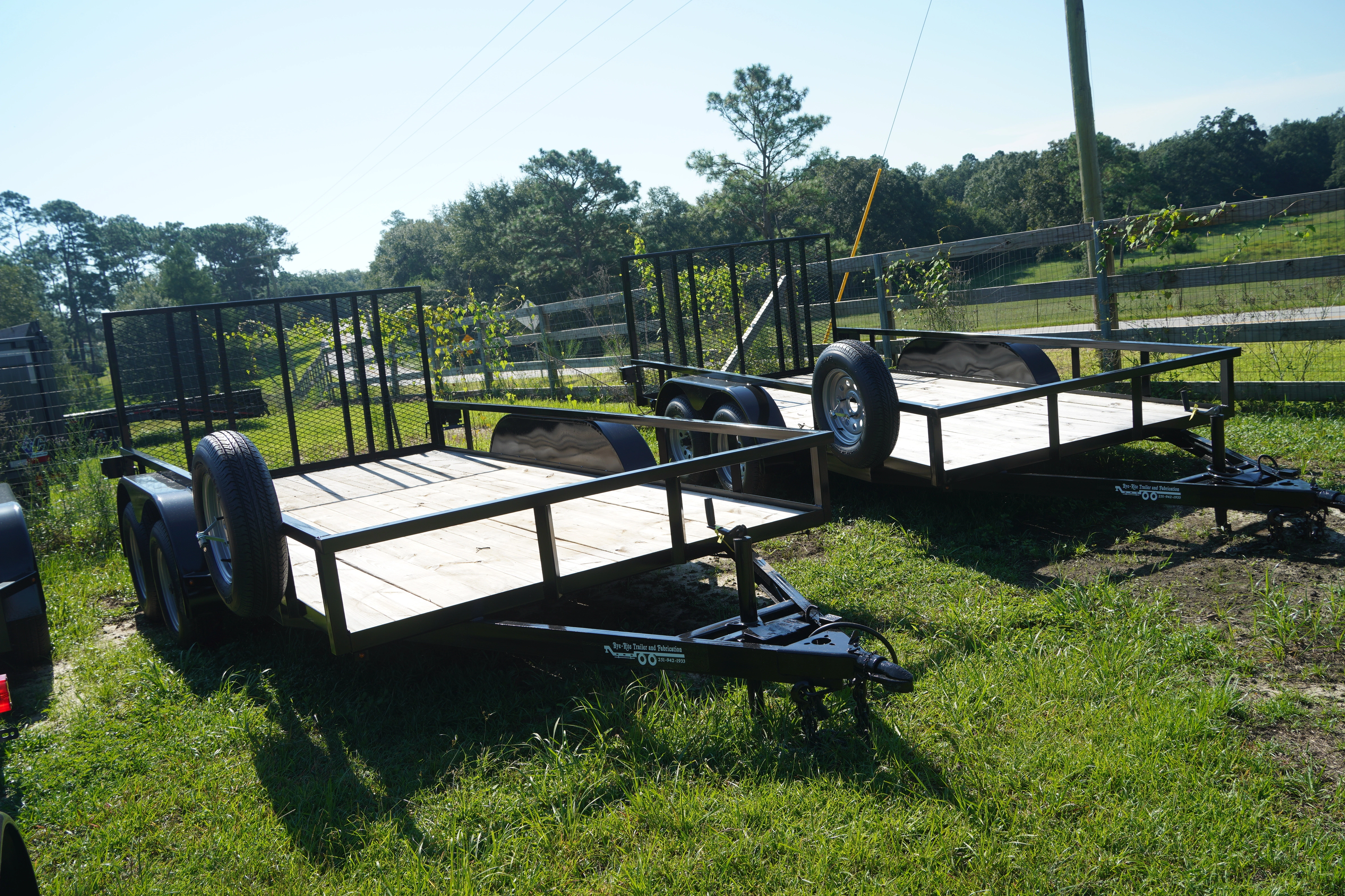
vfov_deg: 46.4
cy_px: 448
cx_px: 672
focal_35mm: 28
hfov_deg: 65.5
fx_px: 1046
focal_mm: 28
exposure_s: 1/200
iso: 100
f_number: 8
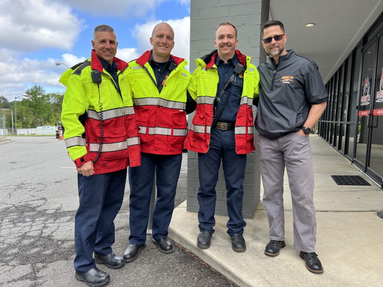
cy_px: 144
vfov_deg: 53.1
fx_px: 288
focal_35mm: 26
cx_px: 192
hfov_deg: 67.3
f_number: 1.5
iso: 50
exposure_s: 1/797
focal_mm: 5.7
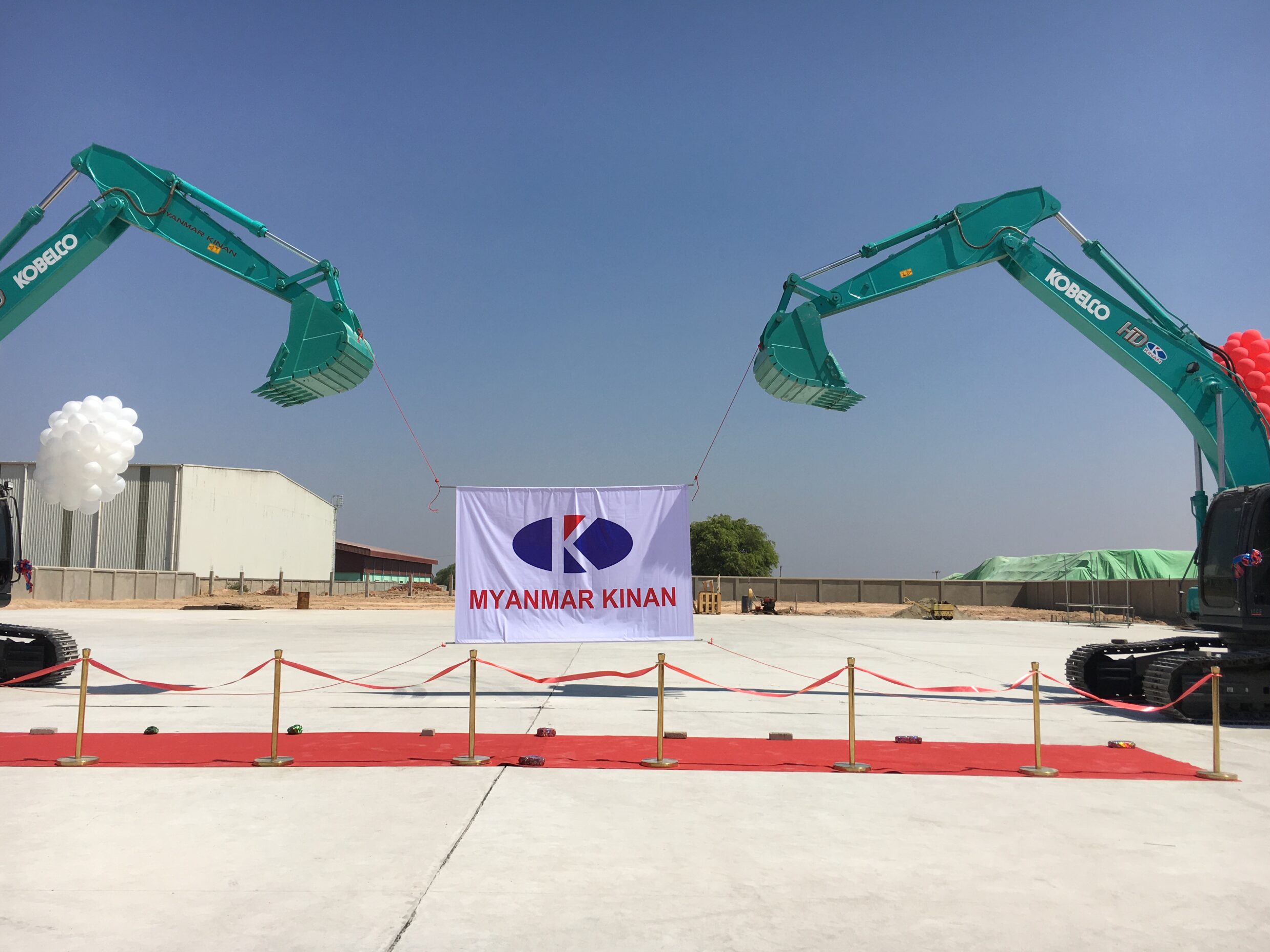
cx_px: 640
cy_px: 488
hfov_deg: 60.0
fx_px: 1101
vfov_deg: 46.8
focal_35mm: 30
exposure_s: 1/3497
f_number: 2.2
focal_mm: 4.15
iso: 25
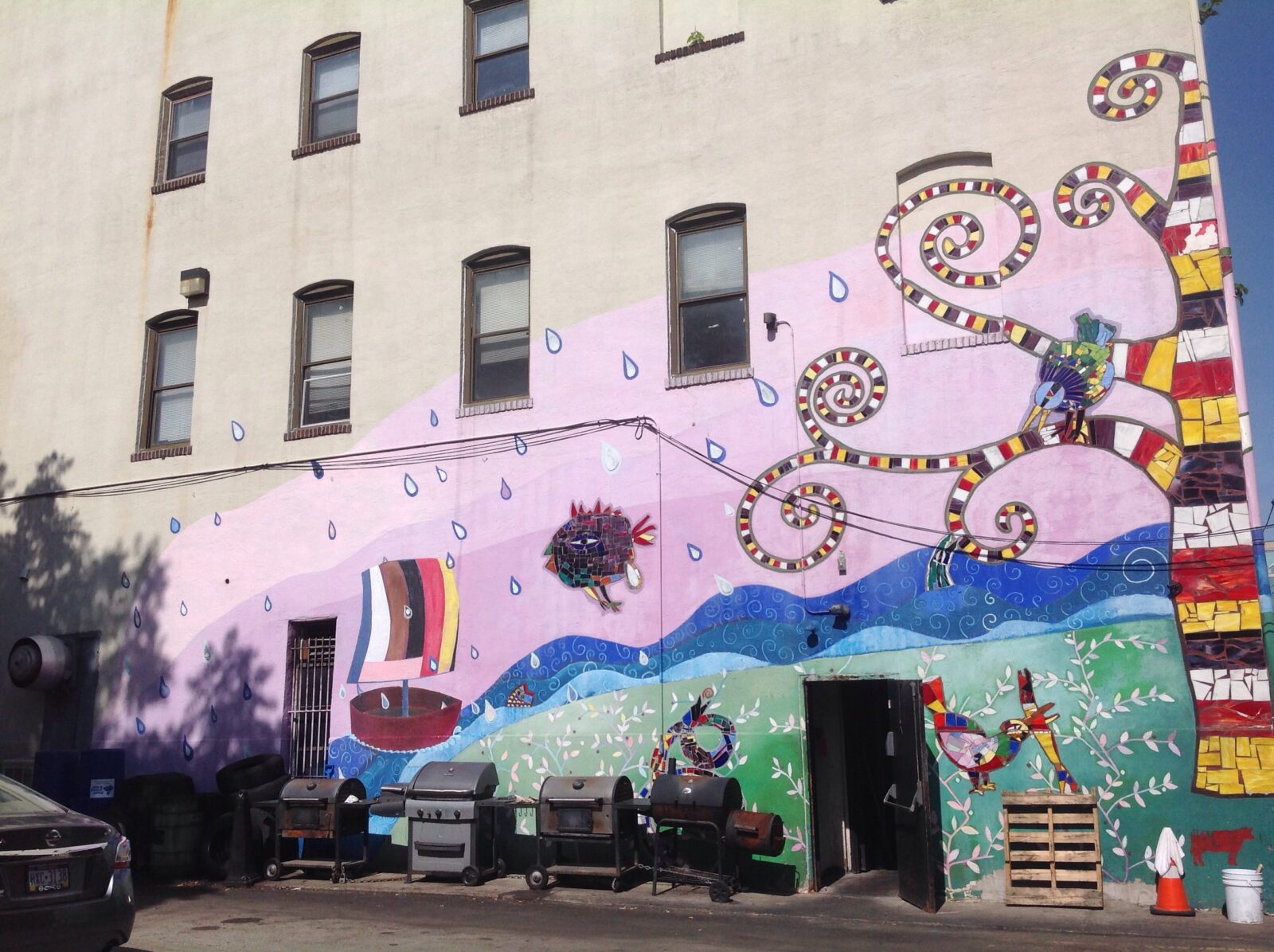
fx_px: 1286
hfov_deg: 52.7
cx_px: 637
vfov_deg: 40.6
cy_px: 476
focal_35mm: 35
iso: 50
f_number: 2.4
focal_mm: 4.28
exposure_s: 1/4329
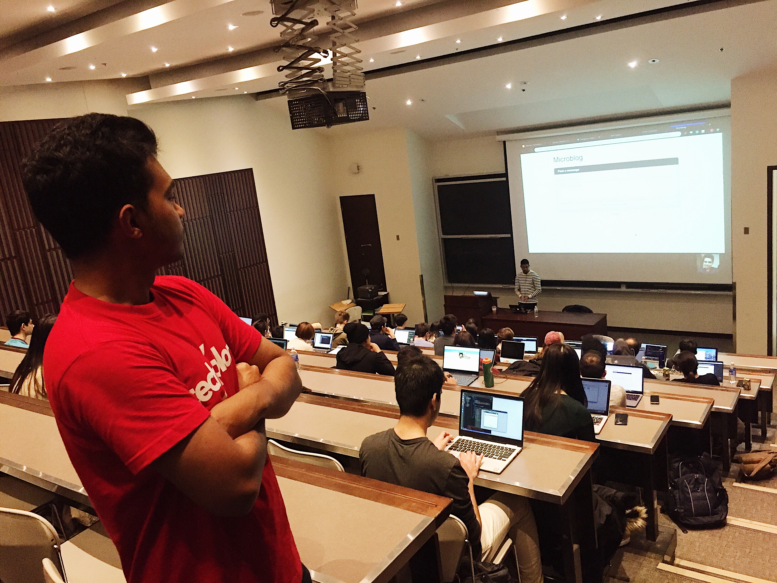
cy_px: 292
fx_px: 651
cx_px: 388
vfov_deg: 48.2
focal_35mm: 29
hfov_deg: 61.7
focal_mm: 4.15
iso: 250
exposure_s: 1/30
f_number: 2.2
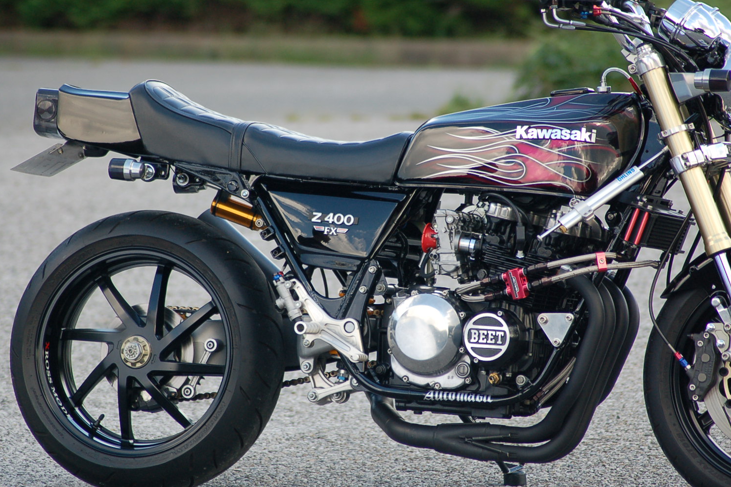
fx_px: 5828
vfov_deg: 4.8
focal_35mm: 287
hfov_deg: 7.2
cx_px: 364
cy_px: 244
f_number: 4.8
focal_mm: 190
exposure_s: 1/500
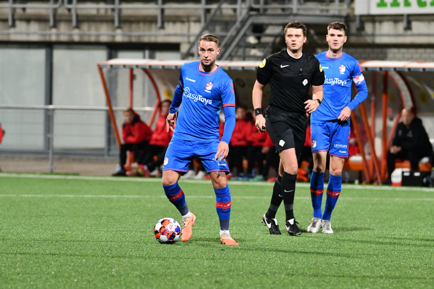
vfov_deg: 2.9
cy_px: 144
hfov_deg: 4.3
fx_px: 5787
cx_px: 217
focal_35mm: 480
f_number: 5.6
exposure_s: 1/500
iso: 8000
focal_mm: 320
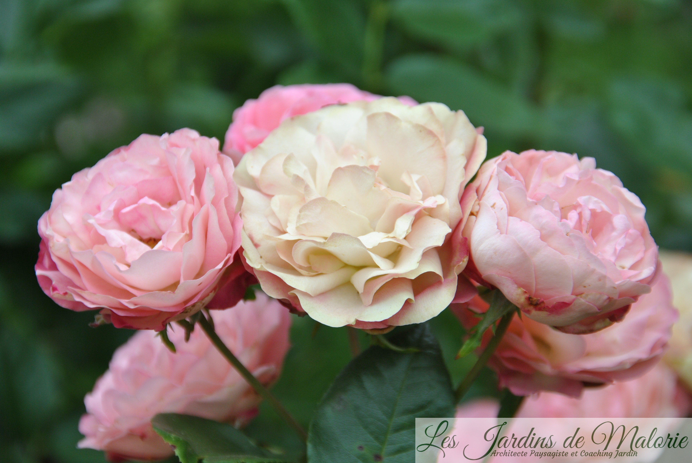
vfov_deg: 9.4
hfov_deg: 13.9
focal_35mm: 147
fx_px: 2829
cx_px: 346
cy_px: 232
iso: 200
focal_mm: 98
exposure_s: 1/500
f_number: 5.6
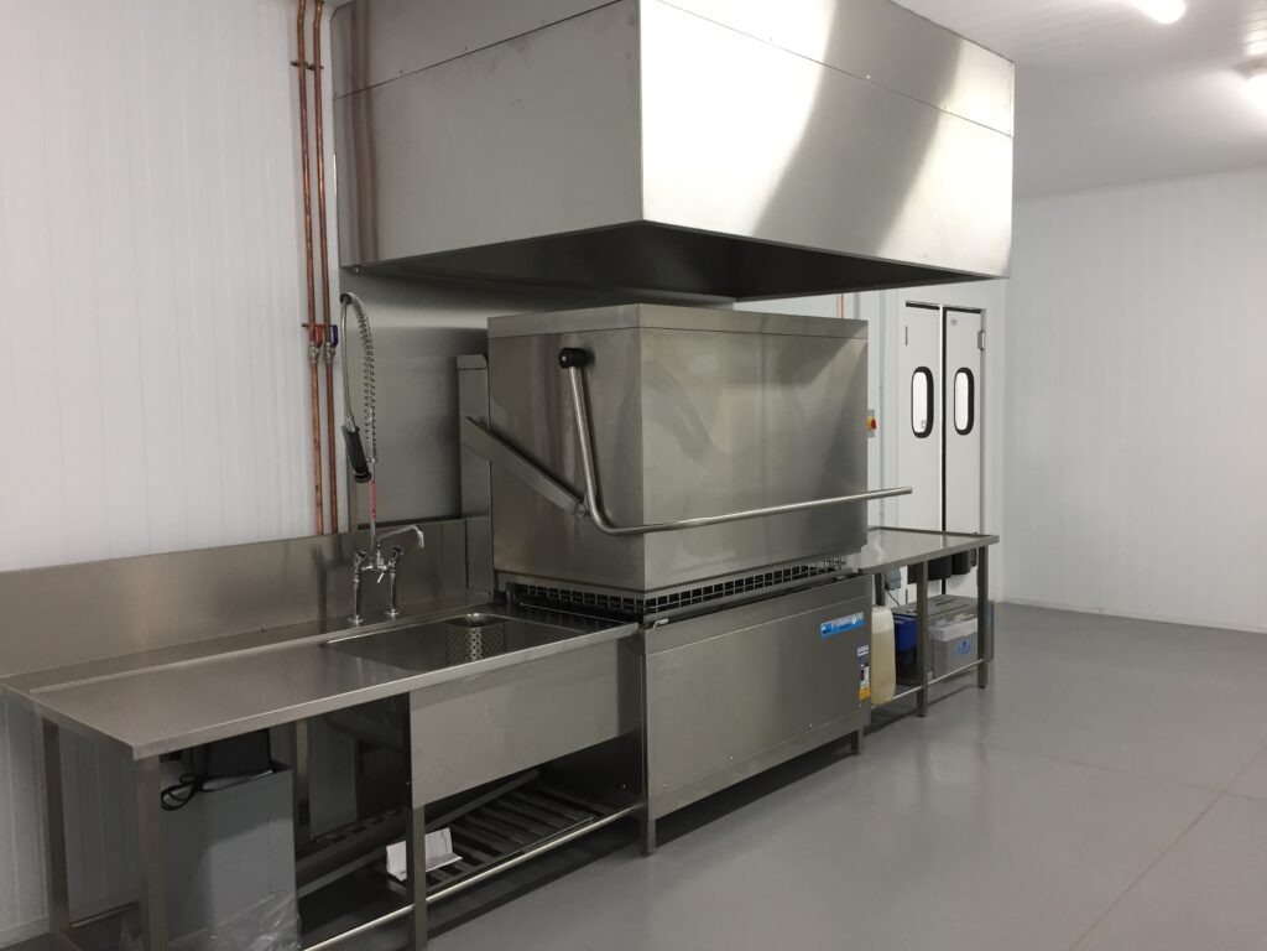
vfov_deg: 48.2
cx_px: 634
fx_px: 1061
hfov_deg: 61.7
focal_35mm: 29
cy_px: 476
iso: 64
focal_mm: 4.15
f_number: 2.2
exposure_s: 1/33
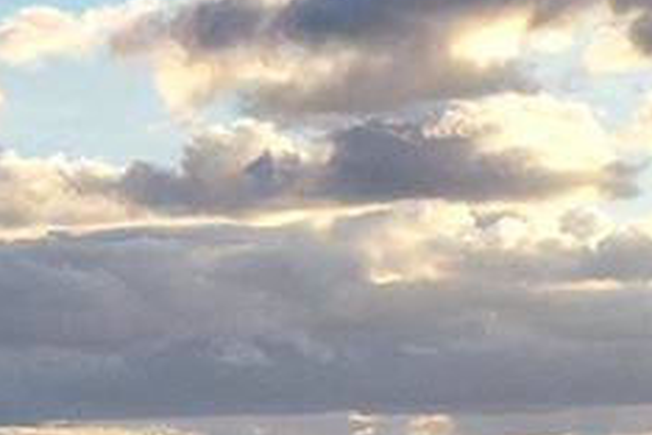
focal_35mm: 184
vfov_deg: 6.7
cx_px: -1303
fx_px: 3332
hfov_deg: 9.0
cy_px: 1338
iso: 100
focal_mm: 10.26
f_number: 5.6
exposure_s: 1/320
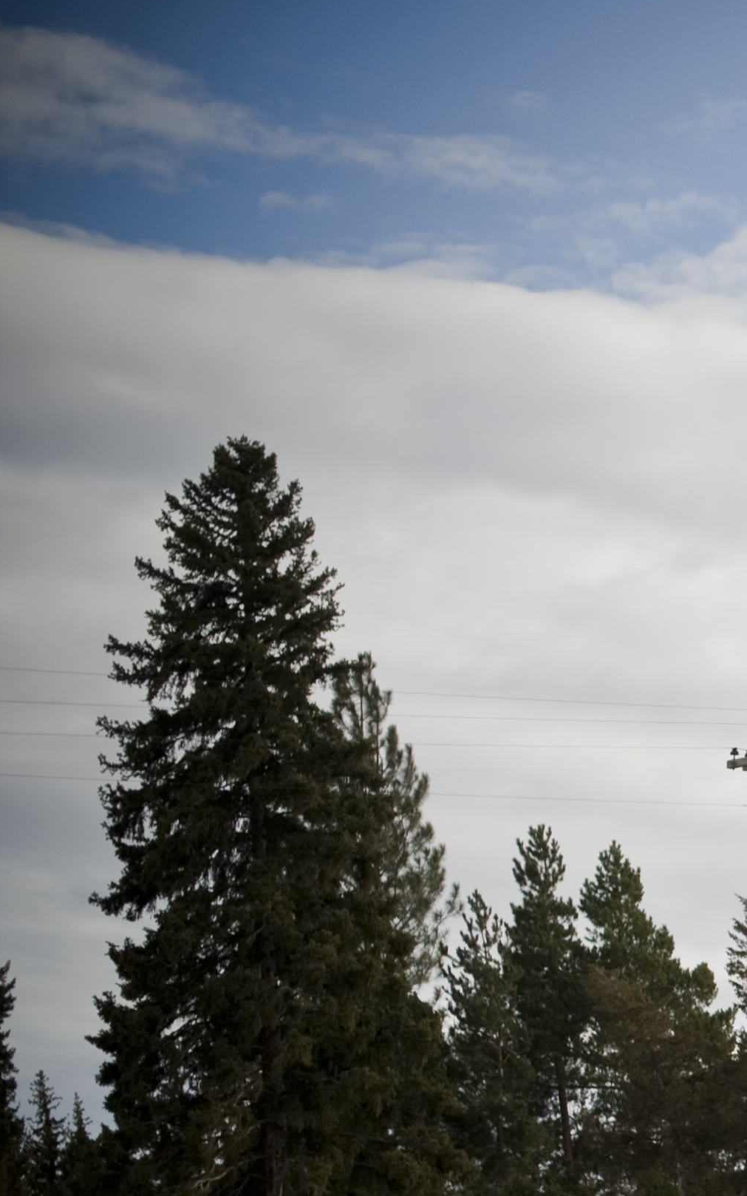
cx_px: 1504
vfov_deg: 15.5
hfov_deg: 9.2
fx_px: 4366
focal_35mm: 134
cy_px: 942
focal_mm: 50
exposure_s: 1/8000
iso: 400
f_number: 2.5
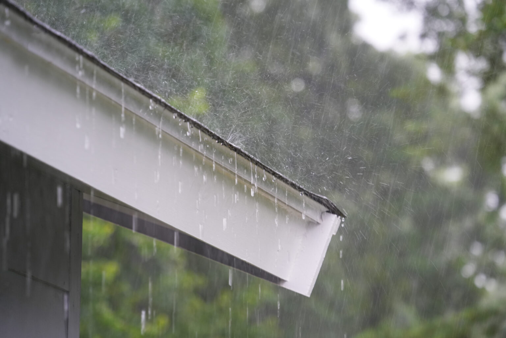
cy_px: 169
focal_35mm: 163
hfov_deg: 12.6
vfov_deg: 8.4
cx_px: 253
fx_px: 2291
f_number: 5.6
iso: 1000
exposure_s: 1/60
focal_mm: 163
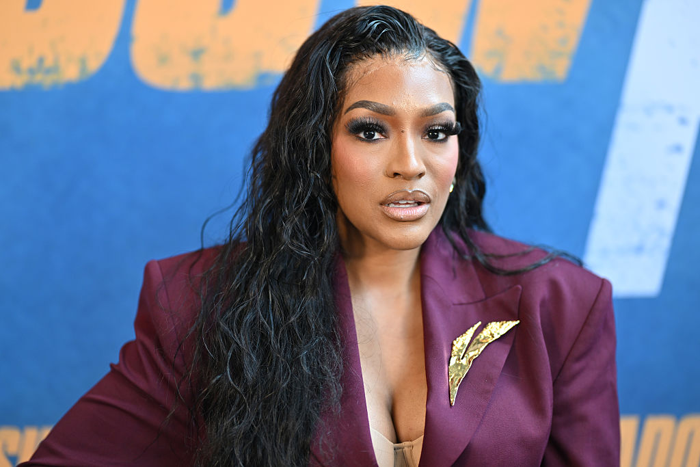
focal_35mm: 85
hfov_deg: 23.9
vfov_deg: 16.1
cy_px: 234
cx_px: 350
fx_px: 1653
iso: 320
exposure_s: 1/400
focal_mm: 85
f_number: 1.2
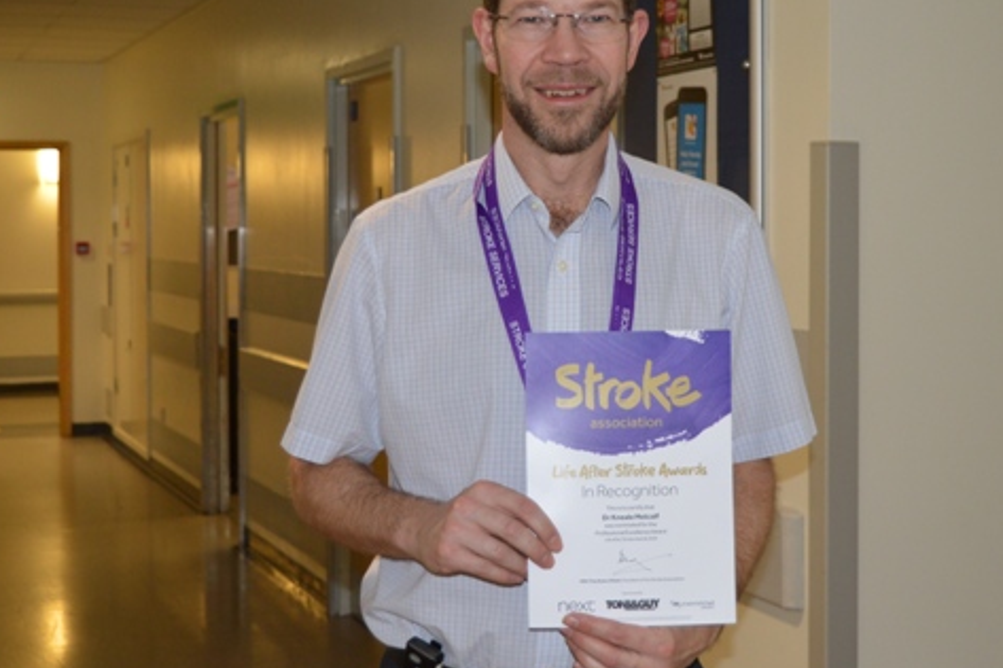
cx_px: 617
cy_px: 265
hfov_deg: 30.9
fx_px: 1810
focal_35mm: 65
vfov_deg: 20.9
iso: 720
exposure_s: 1/60
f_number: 4.5
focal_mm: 32
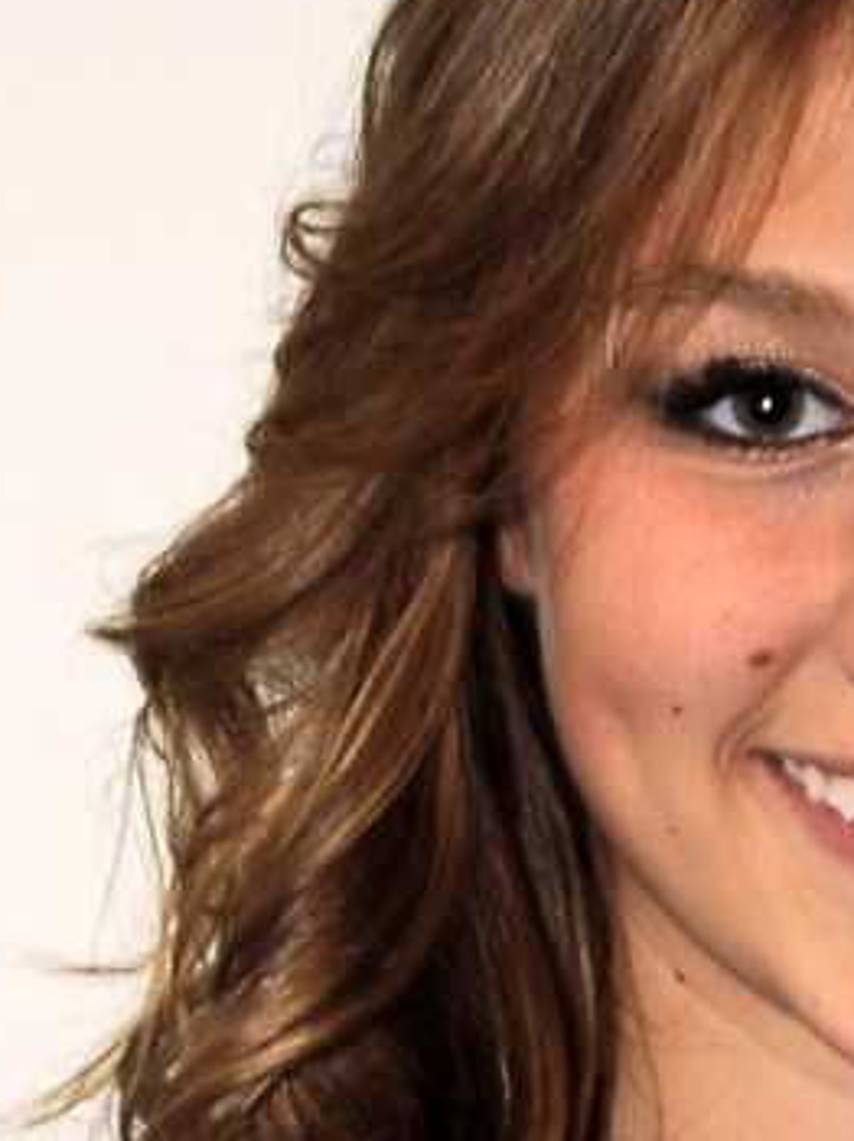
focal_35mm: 270
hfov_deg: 5.5
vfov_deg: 7.1
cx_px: 711
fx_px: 8892
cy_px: 2298
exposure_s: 1/160
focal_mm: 32
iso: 100
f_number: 4.2
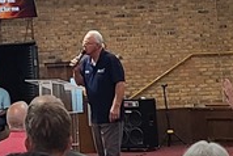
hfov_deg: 10.8
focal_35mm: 182
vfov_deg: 7.5
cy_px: -42
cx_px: -130
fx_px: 1179
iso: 200
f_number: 1.8
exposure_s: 1/39
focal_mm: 5.4
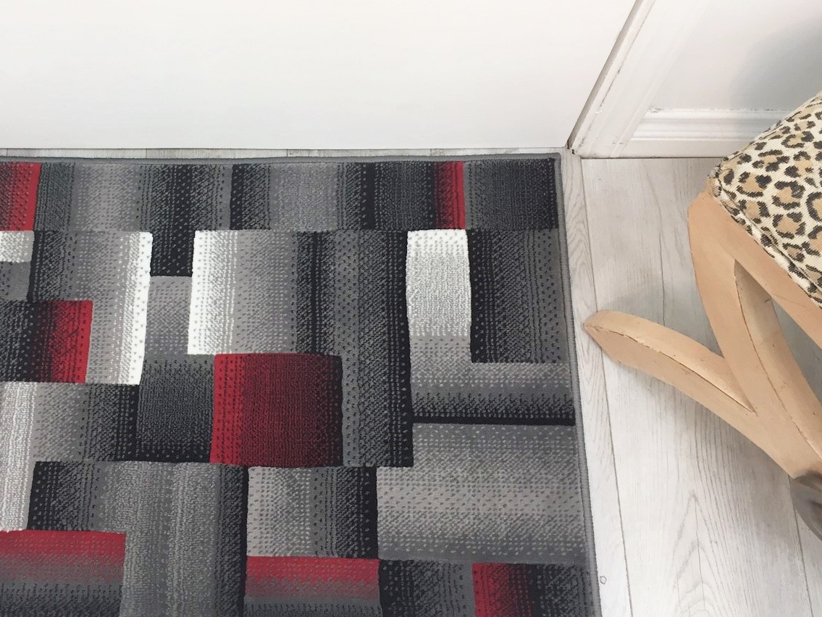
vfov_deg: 36.8
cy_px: 276
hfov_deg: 47.3
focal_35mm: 39
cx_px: 289
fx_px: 926
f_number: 2.2
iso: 32
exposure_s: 1/30
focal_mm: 4.15
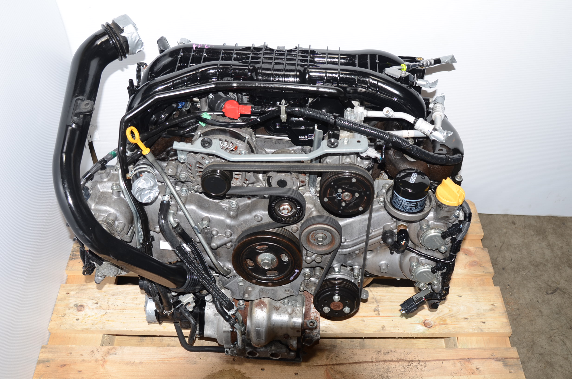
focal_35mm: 36
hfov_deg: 53.2
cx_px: 286
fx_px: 571
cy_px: 190
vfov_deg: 36.7
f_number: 4.5
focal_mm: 24
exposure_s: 1/60
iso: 100
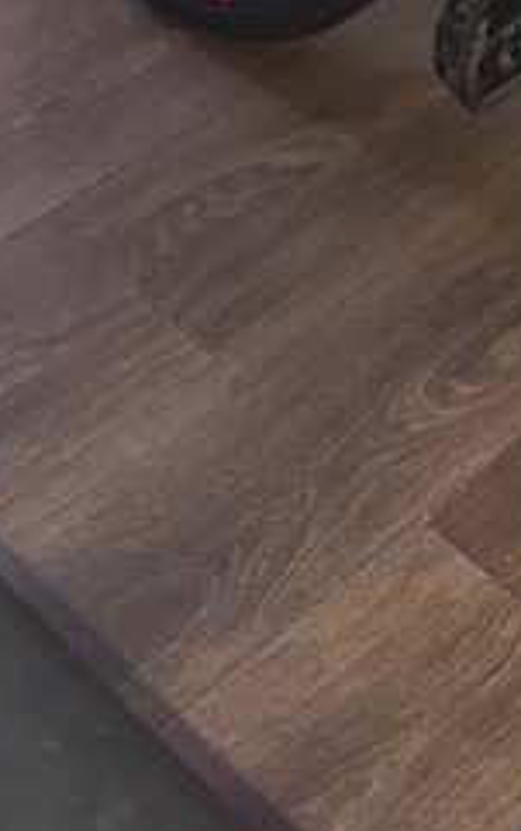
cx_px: 883
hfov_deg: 12.0
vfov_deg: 18.3
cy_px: -390
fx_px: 2313
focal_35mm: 102
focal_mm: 4.15
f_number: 2.2
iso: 100
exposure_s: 1/17
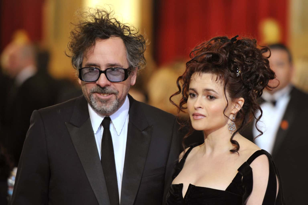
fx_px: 1625
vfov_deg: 7.2
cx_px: 154
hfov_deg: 10.8
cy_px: 102
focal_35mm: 190
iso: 800
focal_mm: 190
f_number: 2.8
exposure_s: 1/200
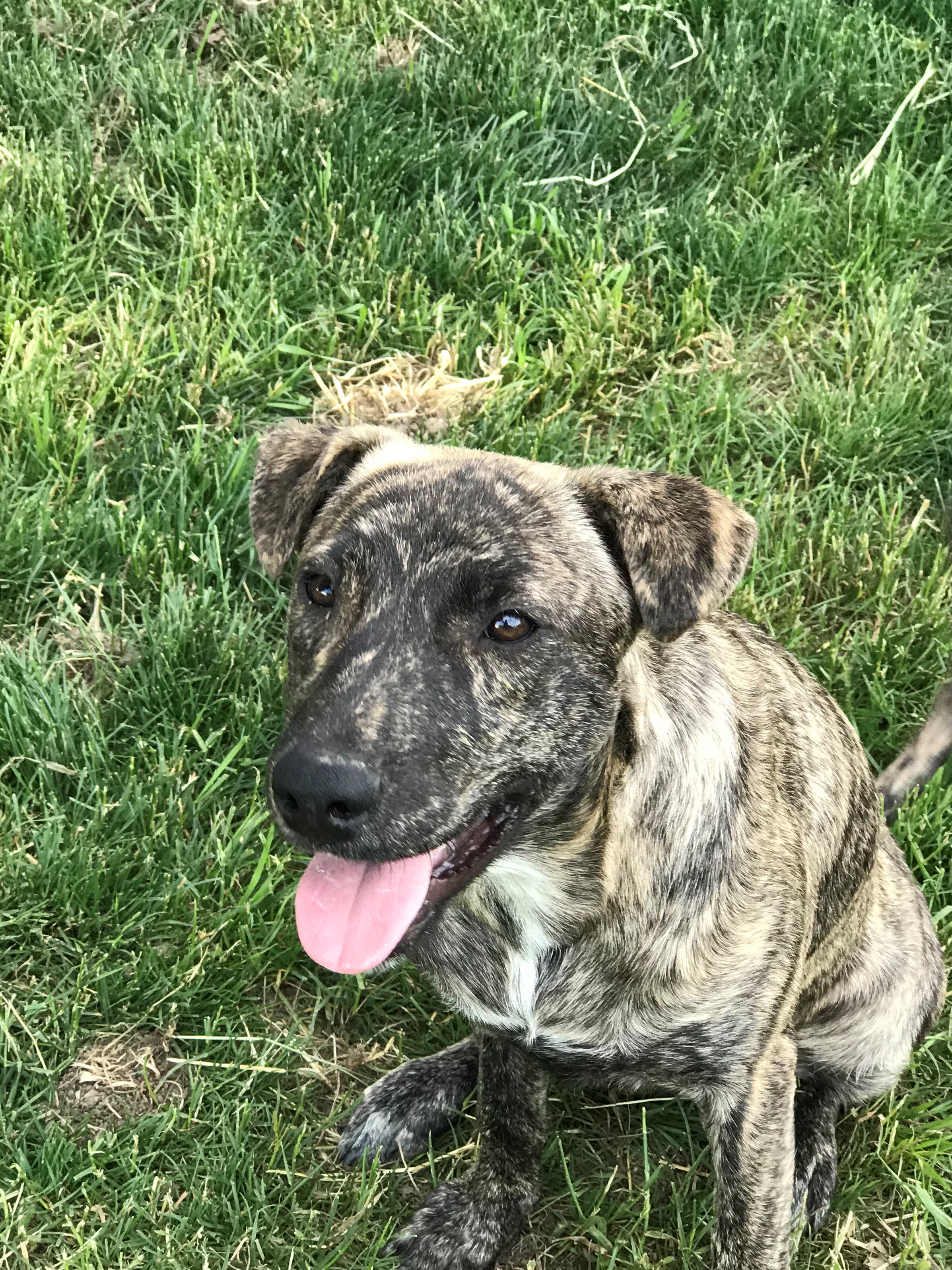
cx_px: 406
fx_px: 2640
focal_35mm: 72
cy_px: 726
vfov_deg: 27.0
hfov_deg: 20.4
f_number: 2.8
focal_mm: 6.6
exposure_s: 1/60
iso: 32
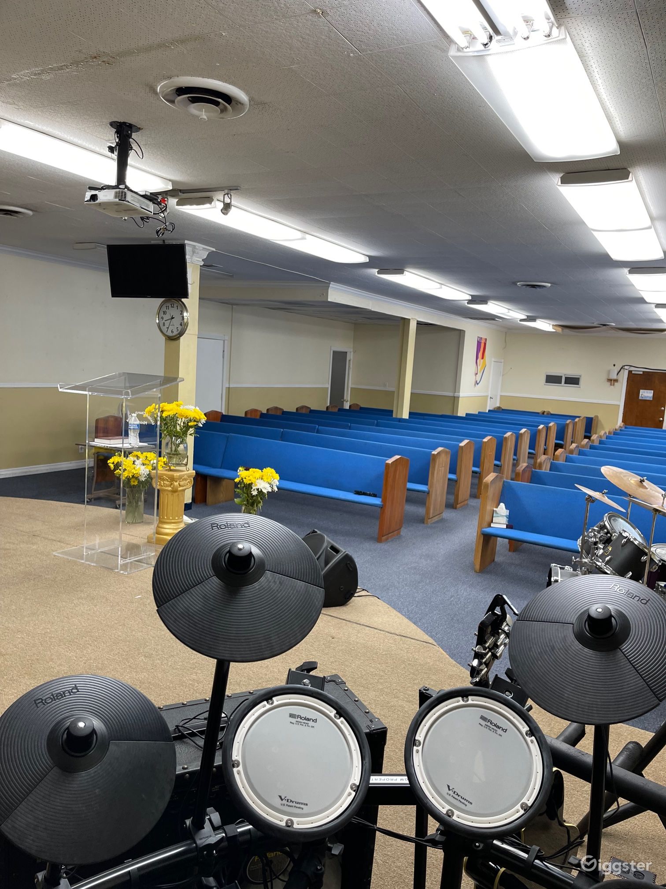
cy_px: 444
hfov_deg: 53.1
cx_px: 333
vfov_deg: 67.3
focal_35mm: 26
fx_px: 667
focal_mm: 5.1
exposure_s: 1/120
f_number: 1.6
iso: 100
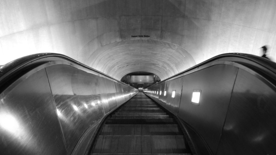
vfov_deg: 40.0
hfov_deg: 66.1
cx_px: 139
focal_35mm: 29
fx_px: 212
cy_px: 90
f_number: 5.6
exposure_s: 1/2
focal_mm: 18
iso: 800
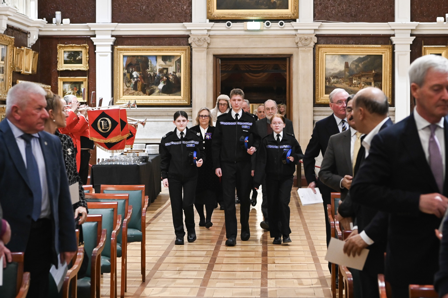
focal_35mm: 70
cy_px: 149
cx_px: 224
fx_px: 871
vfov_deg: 19.4
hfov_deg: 28.9
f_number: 4.5
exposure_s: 1/125
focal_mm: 70
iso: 3200
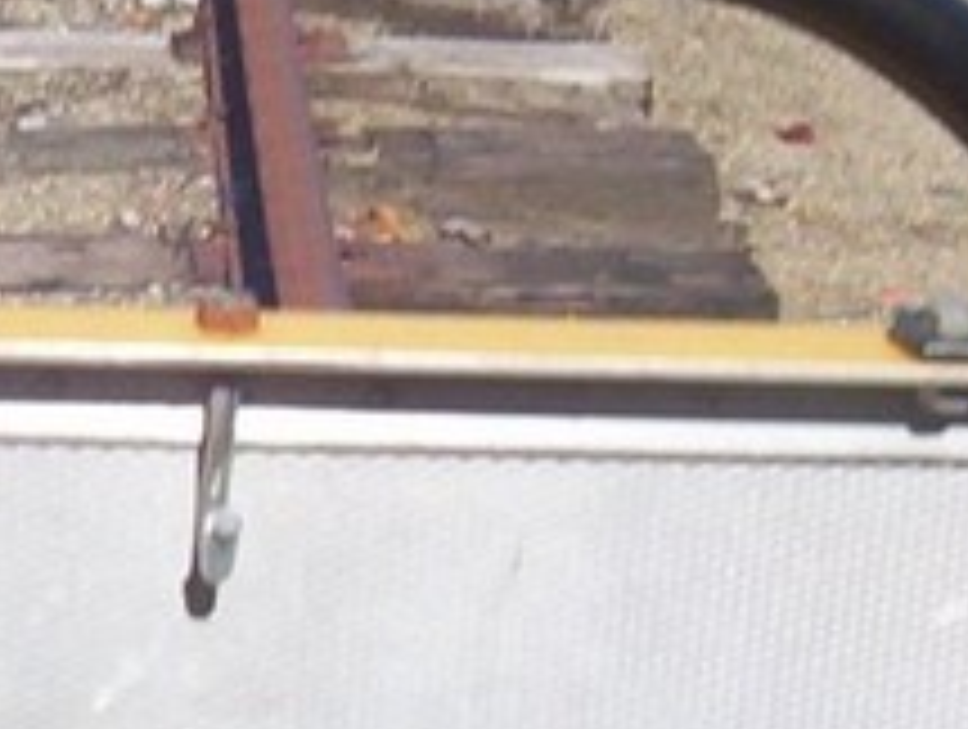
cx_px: 59
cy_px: 482
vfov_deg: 8.8
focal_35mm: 170
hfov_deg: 11.5
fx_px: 4762
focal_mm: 5.77
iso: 100
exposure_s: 1/591
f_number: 5.17
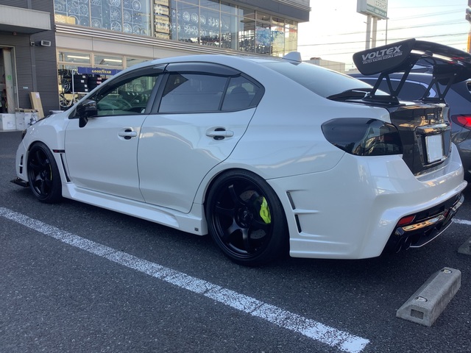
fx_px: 422
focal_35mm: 31
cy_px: 176
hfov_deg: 58.4
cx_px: 236
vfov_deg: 45.4
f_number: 2.4
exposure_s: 1/160
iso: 25
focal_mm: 3.3
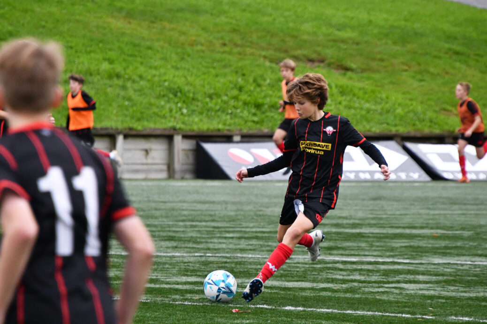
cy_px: 162
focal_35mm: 480
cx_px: 244
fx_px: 6493
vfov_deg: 2.9
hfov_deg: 4.3
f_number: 6.3
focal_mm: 240
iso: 1400
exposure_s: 1/1600
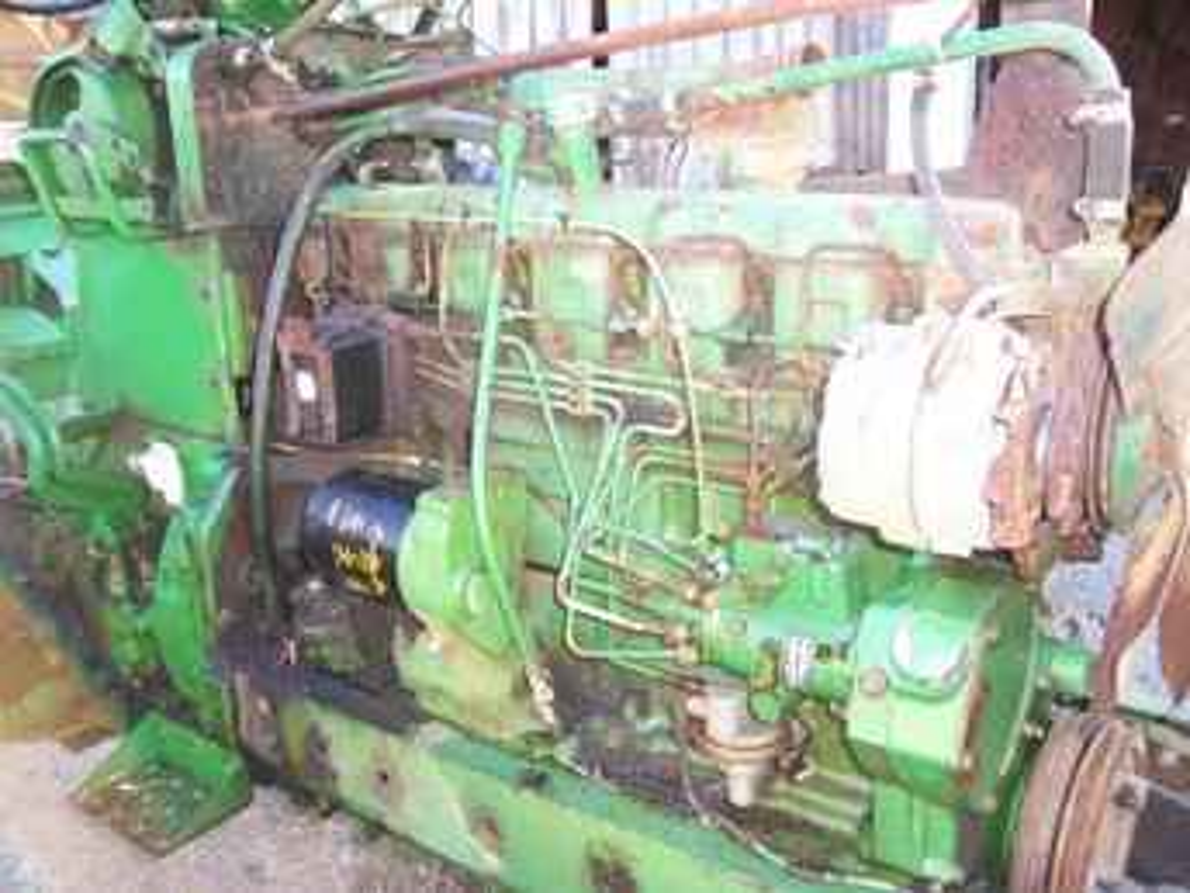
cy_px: 446
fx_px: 1169
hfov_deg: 54.0
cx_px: 595
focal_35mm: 34
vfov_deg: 41.8
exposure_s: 1/60
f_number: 2.7
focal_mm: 5.6
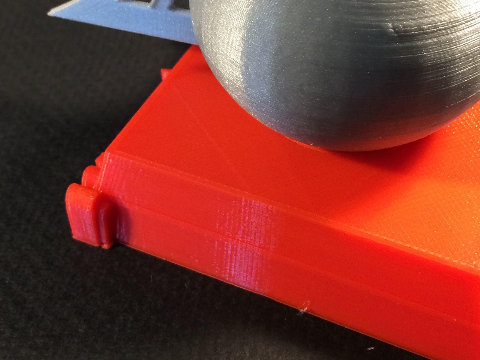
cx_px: 240
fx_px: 804
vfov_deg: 25.0
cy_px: 97
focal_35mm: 58
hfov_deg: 33.2
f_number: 2.2
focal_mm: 4.15
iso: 80
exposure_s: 1/30
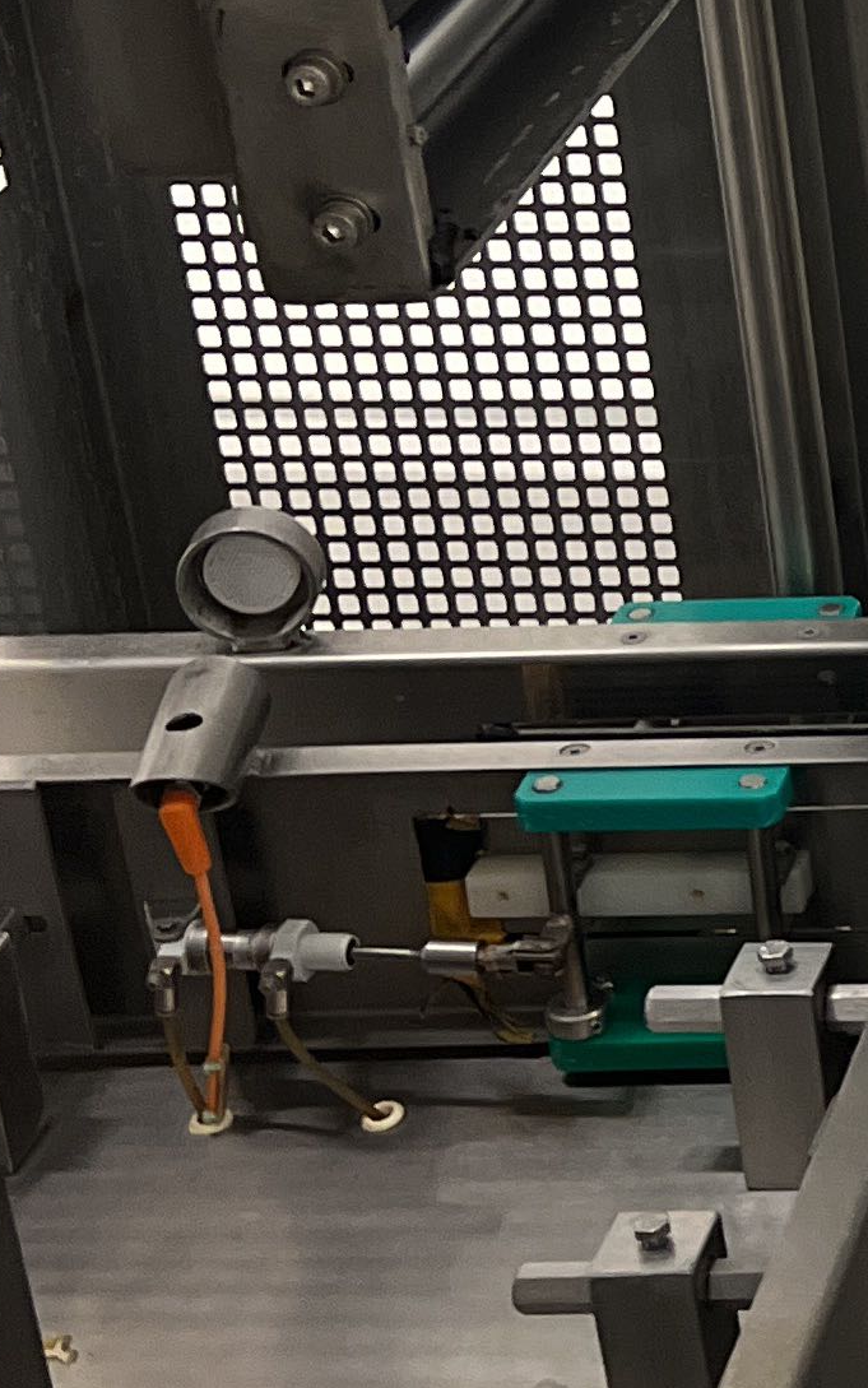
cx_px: 1765
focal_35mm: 102
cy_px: 381
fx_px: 3859
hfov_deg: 11.5
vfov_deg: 20.3
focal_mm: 5.7
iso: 200
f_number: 1.5
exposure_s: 1/50
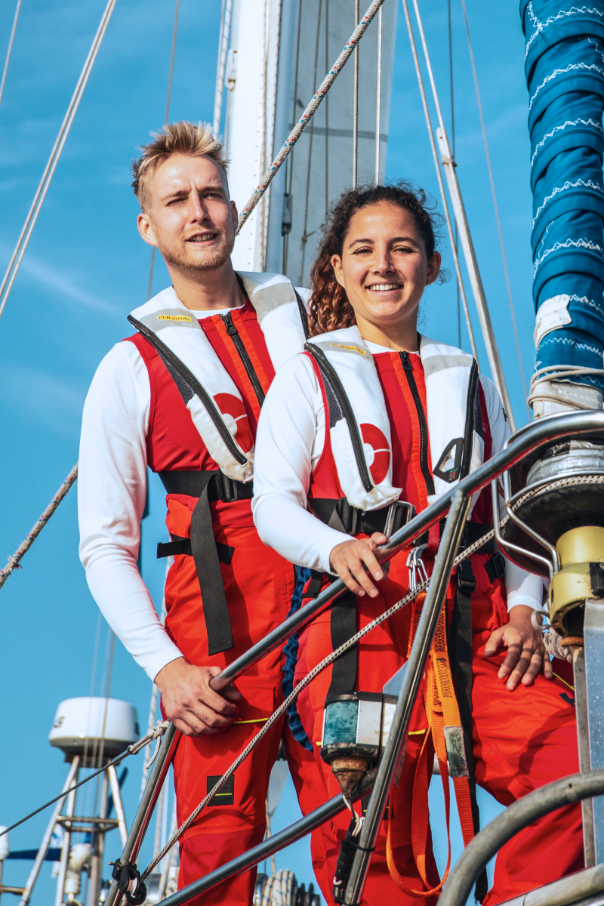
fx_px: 1762
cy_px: 453
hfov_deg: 19.5
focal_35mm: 70
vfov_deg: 28.8
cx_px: 302
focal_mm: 70
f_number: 6.3
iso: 100
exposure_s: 1/1000
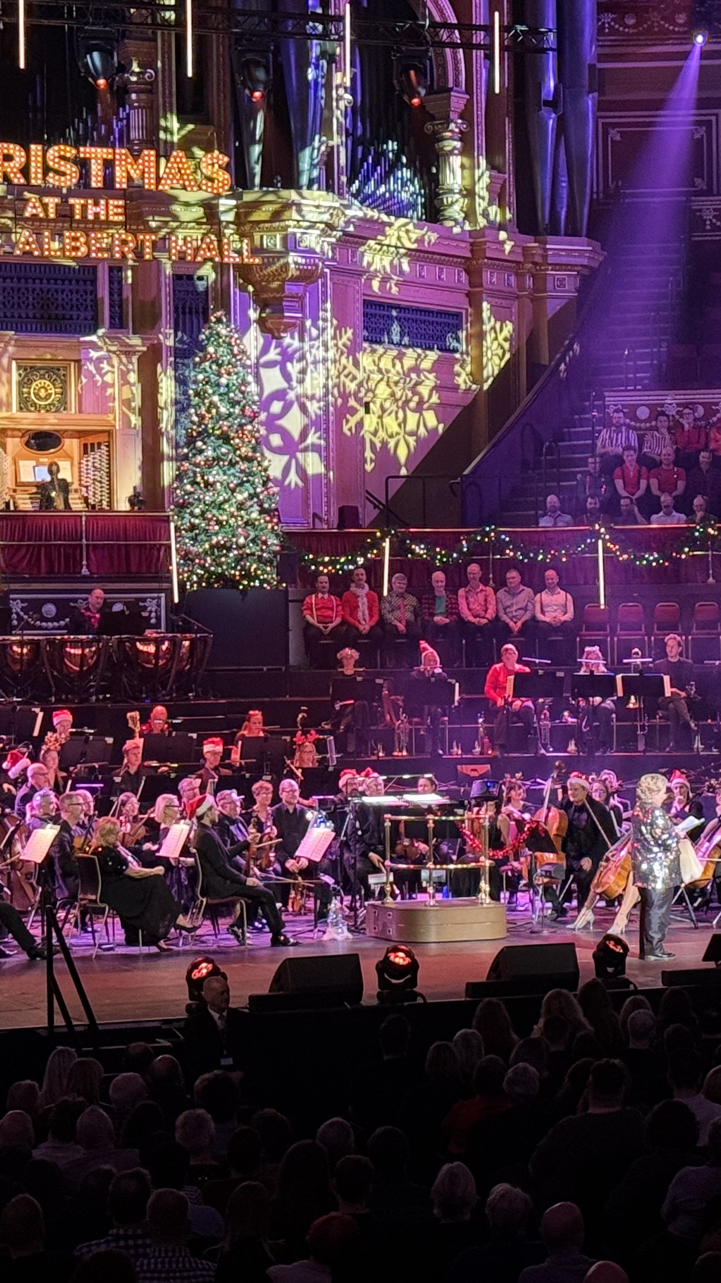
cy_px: 605
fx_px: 3332
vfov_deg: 21.8
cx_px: 467
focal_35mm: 98
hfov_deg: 12.3
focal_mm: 6.76
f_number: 1.78
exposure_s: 1/33
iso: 200
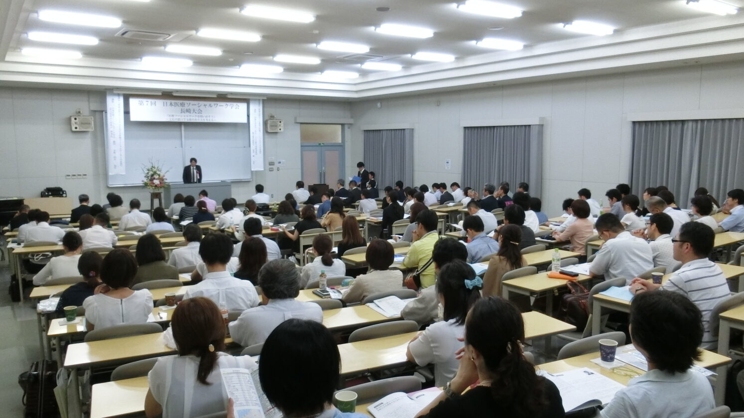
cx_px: 367
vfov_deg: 41.5
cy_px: 213
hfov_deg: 67.9
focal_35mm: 28
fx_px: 552
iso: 400
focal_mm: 4.5
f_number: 3.5
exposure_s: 1/80
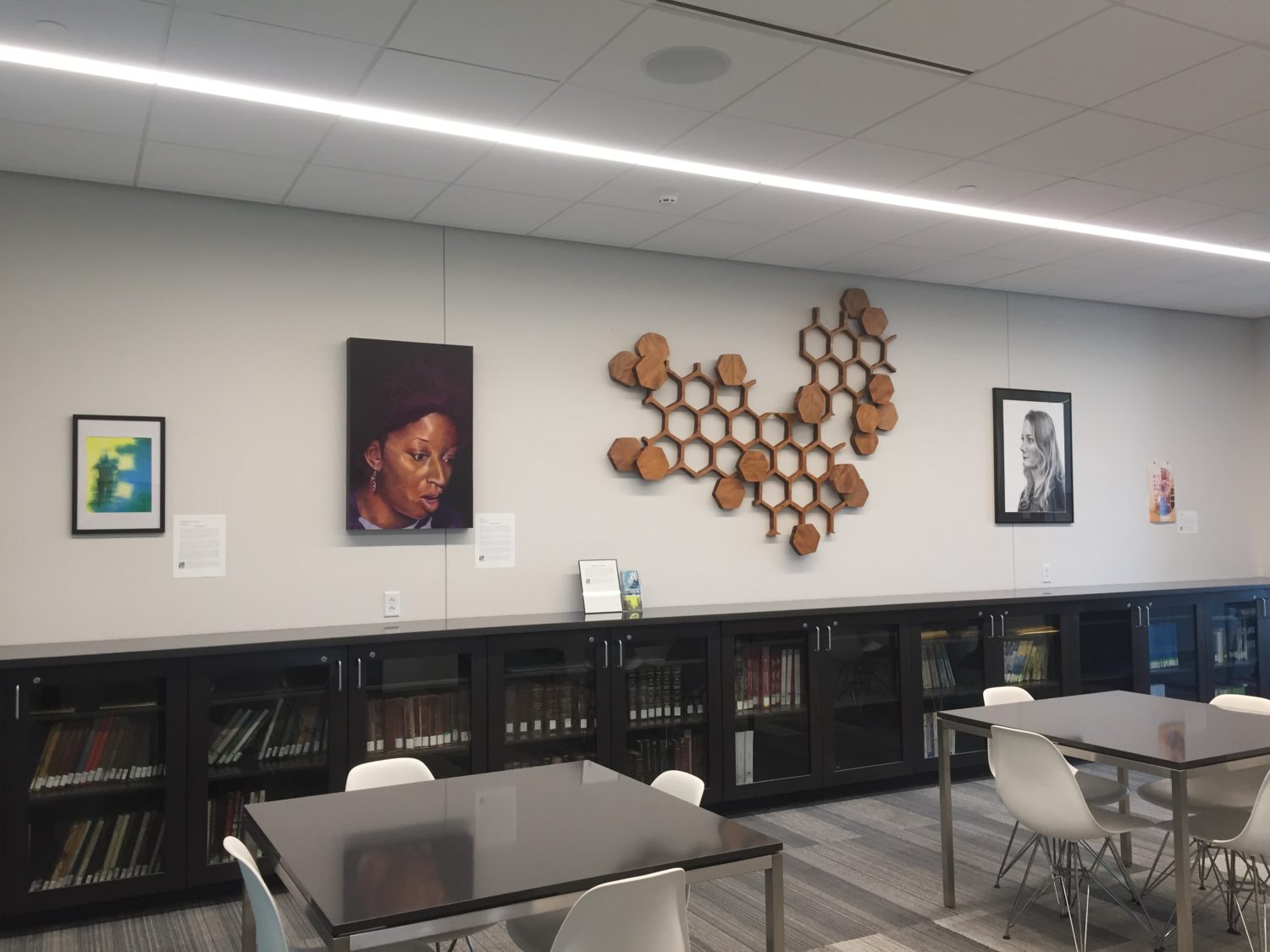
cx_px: 635
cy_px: 476
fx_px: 1064
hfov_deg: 61.7
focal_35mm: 29
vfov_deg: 48.2
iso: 32
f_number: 2.2
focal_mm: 4.15
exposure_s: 1/30
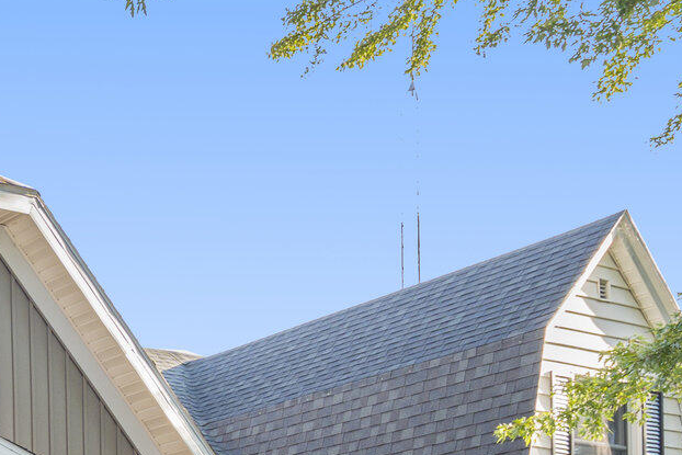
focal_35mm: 59
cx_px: -399
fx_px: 1118
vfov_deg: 21.5
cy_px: 537
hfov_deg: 24.4
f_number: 8
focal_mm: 18
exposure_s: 1/60
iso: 400
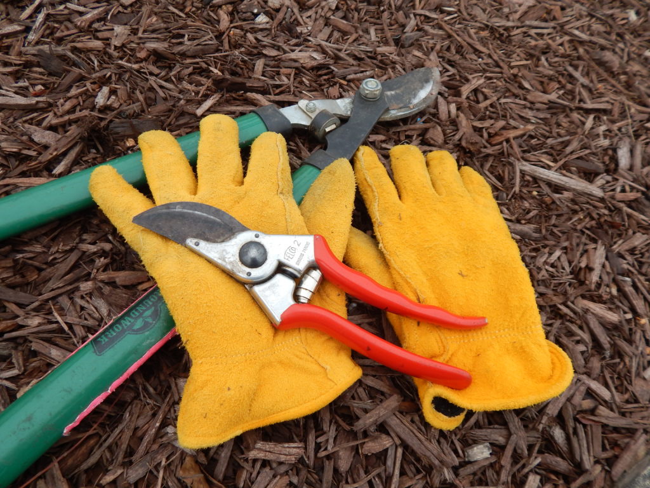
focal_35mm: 22
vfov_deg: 61.1
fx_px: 413
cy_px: 244
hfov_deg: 76.4
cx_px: 325
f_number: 3
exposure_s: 1/500
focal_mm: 4
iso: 125
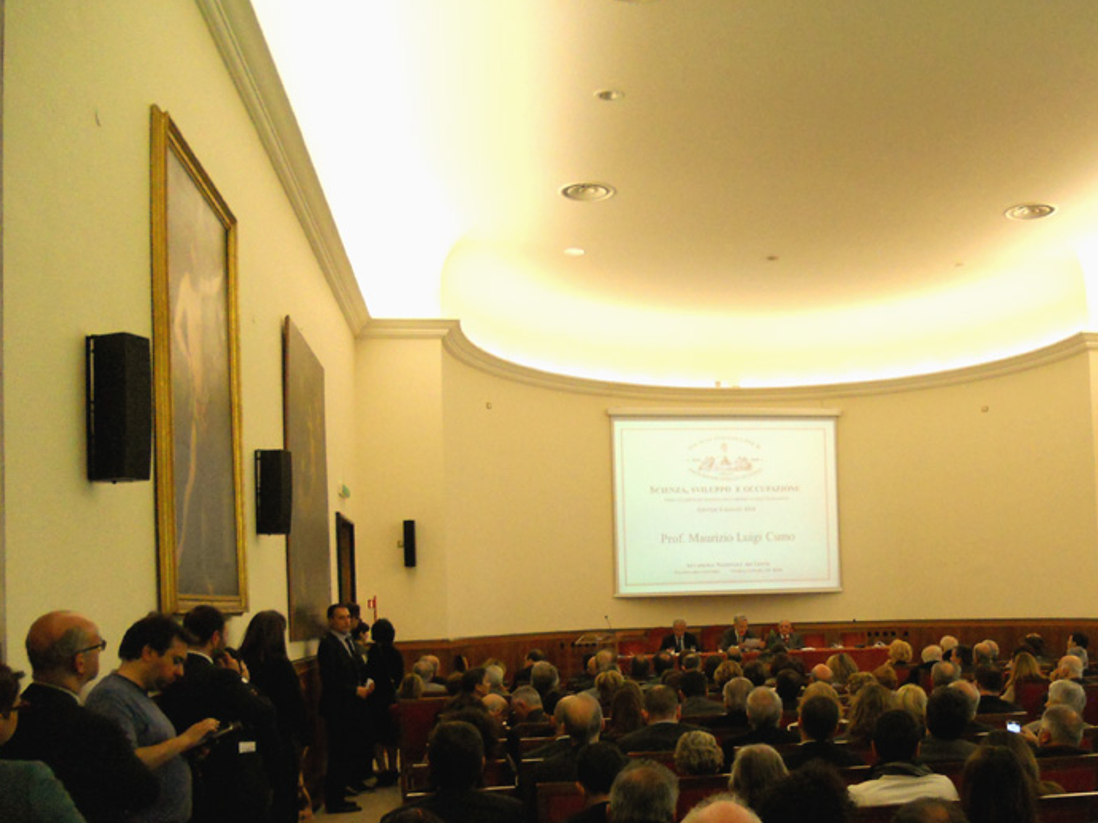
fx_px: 1173
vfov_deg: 38.1
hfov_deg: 49.5
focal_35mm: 37
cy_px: 560
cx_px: 707
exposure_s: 1/30
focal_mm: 4.9
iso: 400
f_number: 3.2
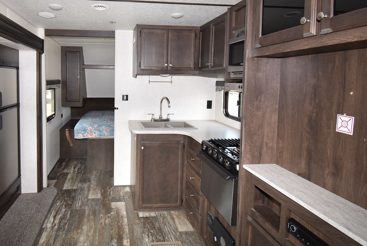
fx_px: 225
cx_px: 132
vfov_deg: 56.9
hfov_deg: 76.7
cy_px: 98
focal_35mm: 22
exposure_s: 1/60
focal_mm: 10
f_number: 4.5
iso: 1000
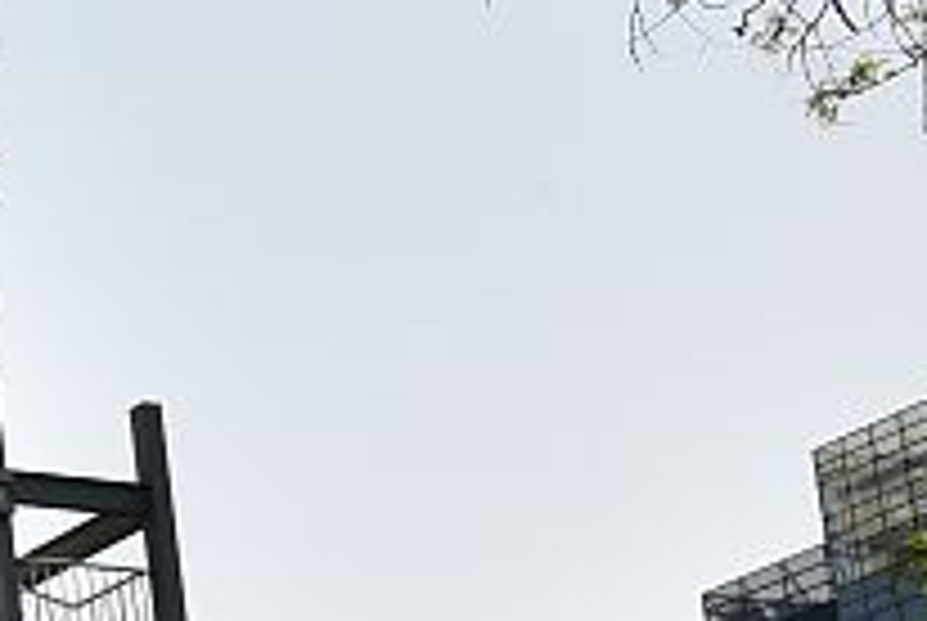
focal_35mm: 186
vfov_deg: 7.3
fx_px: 4796
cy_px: 938
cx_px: -1719
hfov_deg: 9.2
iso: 160
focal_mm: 32
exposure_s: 1/160
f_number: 11
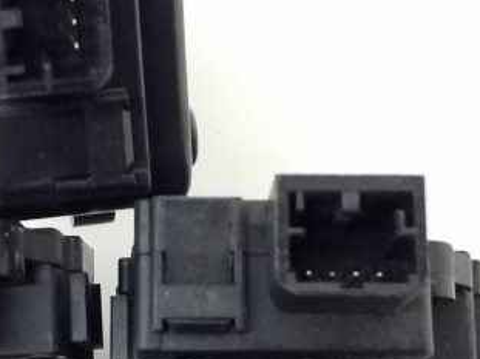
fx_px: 1234
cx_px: 134
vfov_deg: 16.6
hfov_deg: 21.9
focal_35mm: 89
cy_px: 220
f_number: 1.9
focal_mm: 3.6
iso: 250
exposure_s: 1/25
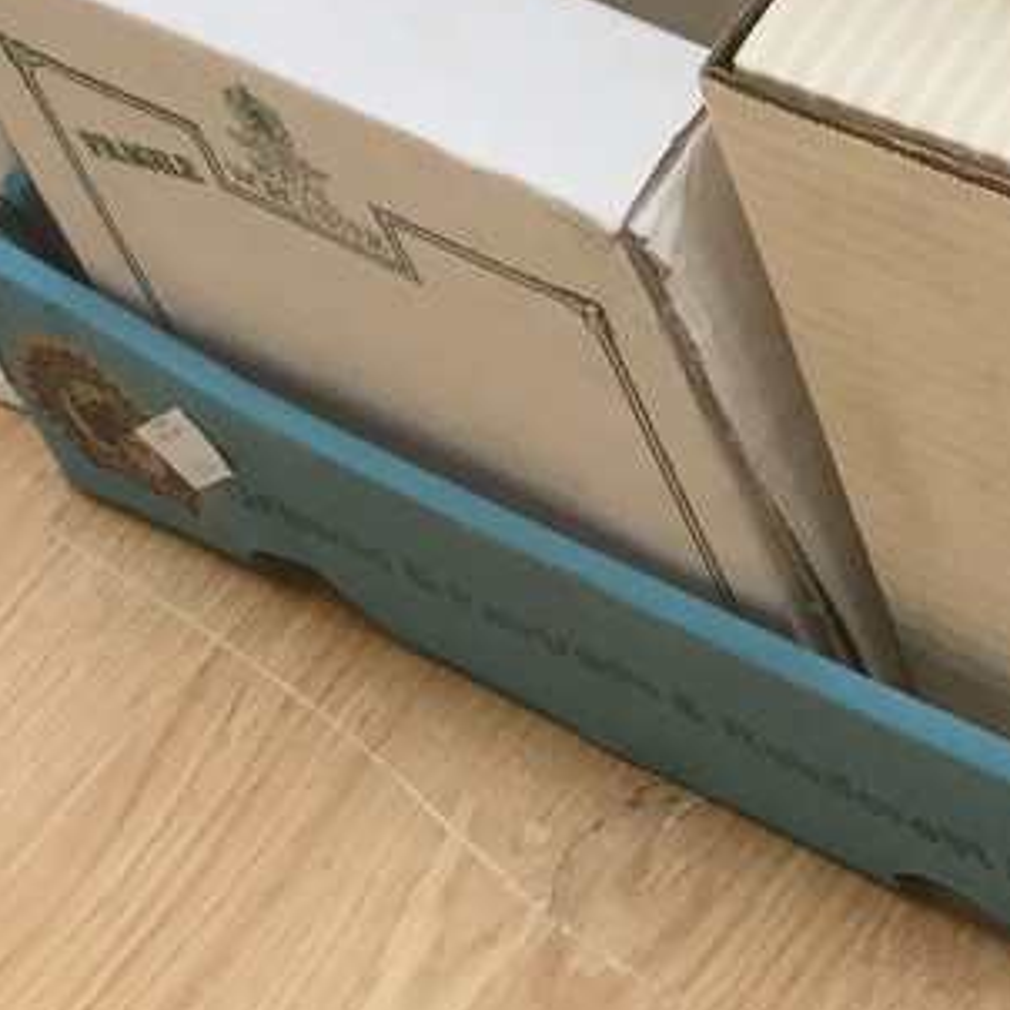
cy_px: -834
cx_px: 625
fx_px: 4489
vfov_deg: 11.8
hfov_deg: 12.8
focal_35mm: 136
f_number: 2.4
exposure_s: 1/33
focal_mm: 3.3
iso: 25
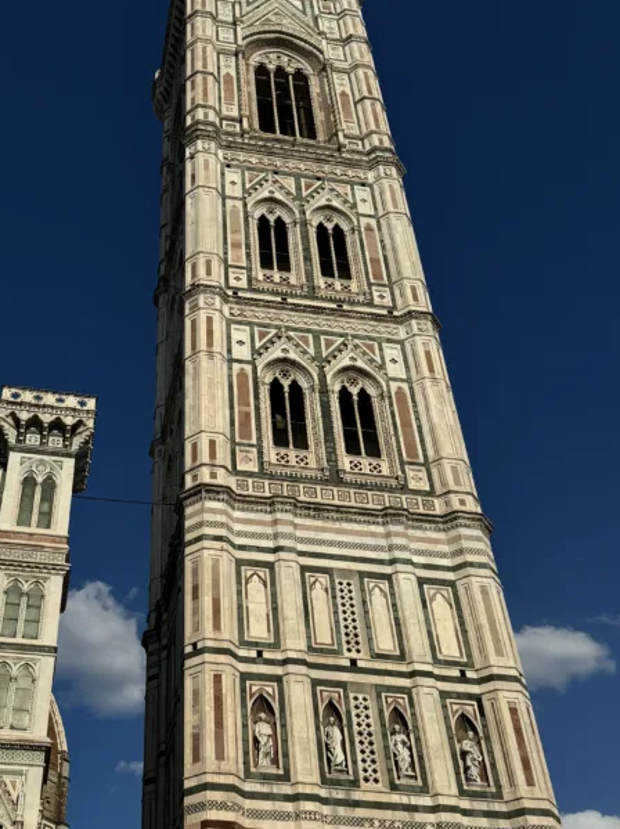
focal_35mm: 41
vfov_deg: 45.6
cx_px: 188
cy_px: 495
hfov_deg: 34.6
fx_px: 981
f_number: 1.78
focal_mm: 6.76
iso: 80
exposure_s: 1/20000
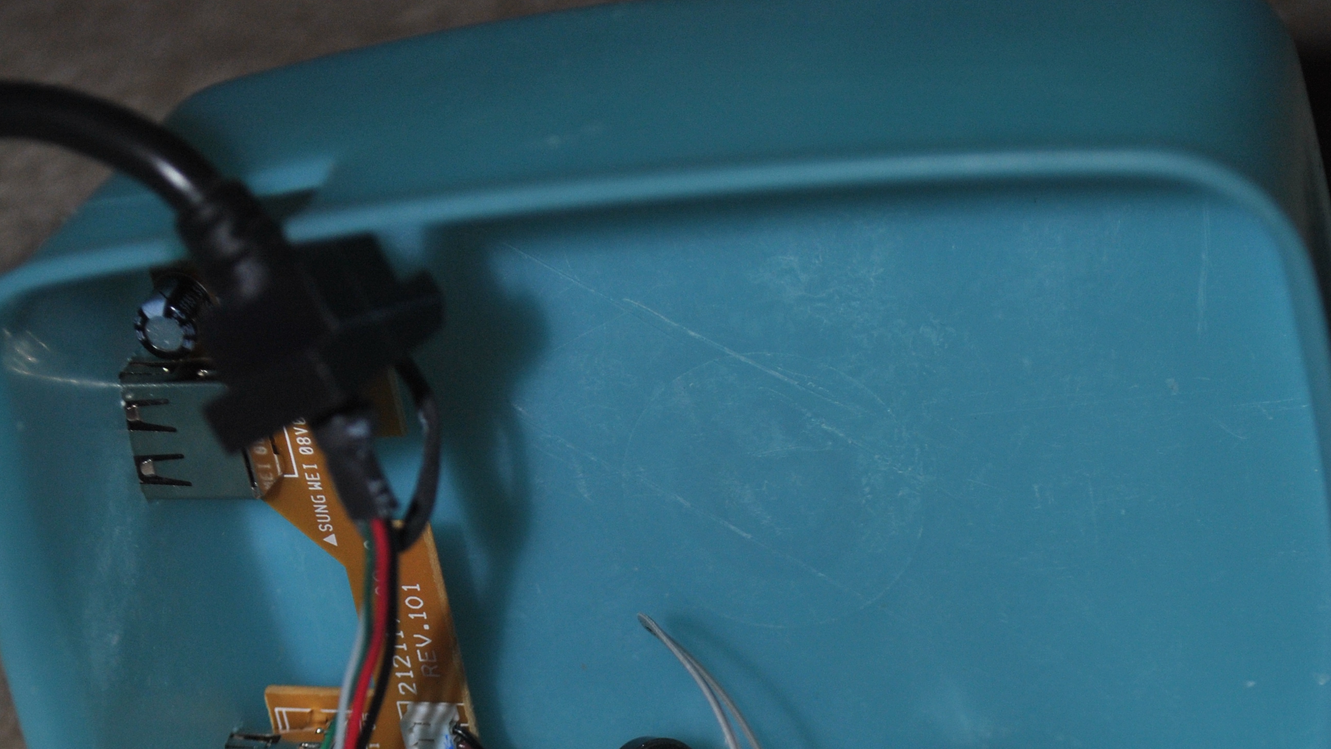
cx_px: 665
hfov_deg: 20.6
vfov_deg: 11.4
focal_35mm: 104
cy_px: 902
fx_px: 3671
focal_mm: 44
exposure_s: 1/60
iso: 200
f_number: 5.3
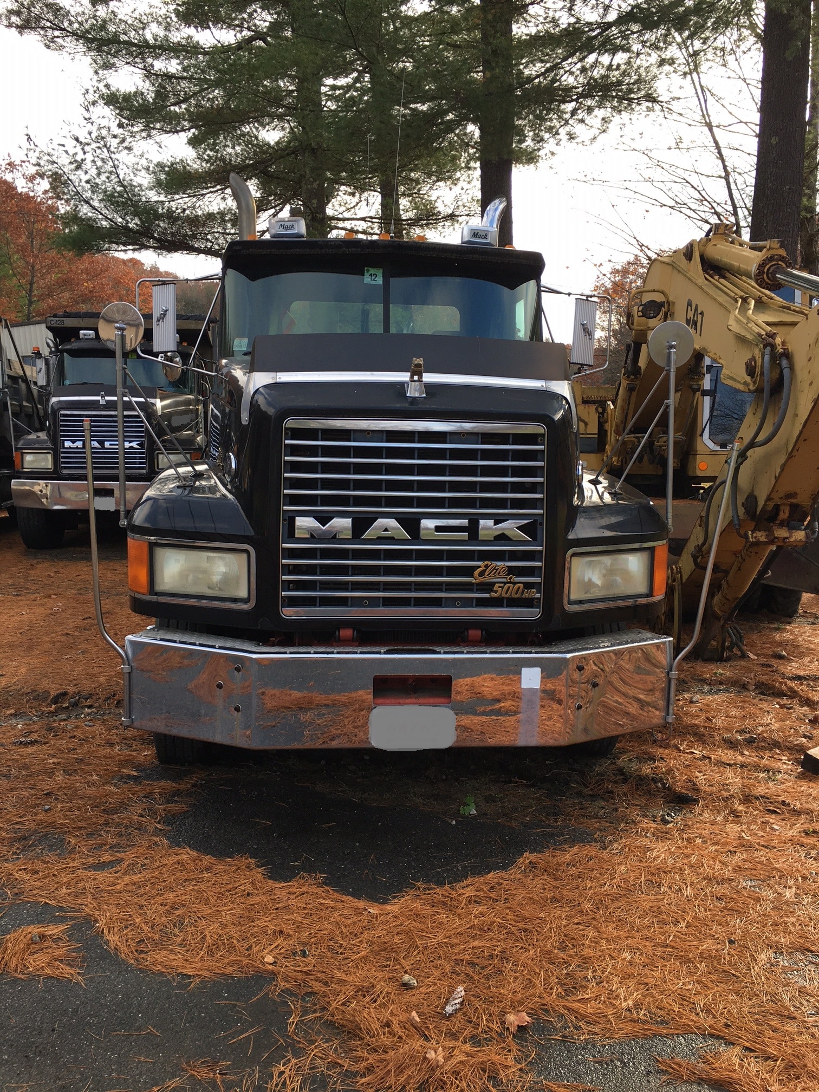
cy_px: 546
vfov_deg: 61.7
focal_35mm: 29
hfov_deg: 48.2
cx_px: 410
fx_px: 915
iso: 25
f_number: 2.2
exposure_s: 1/320
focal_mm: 4.15
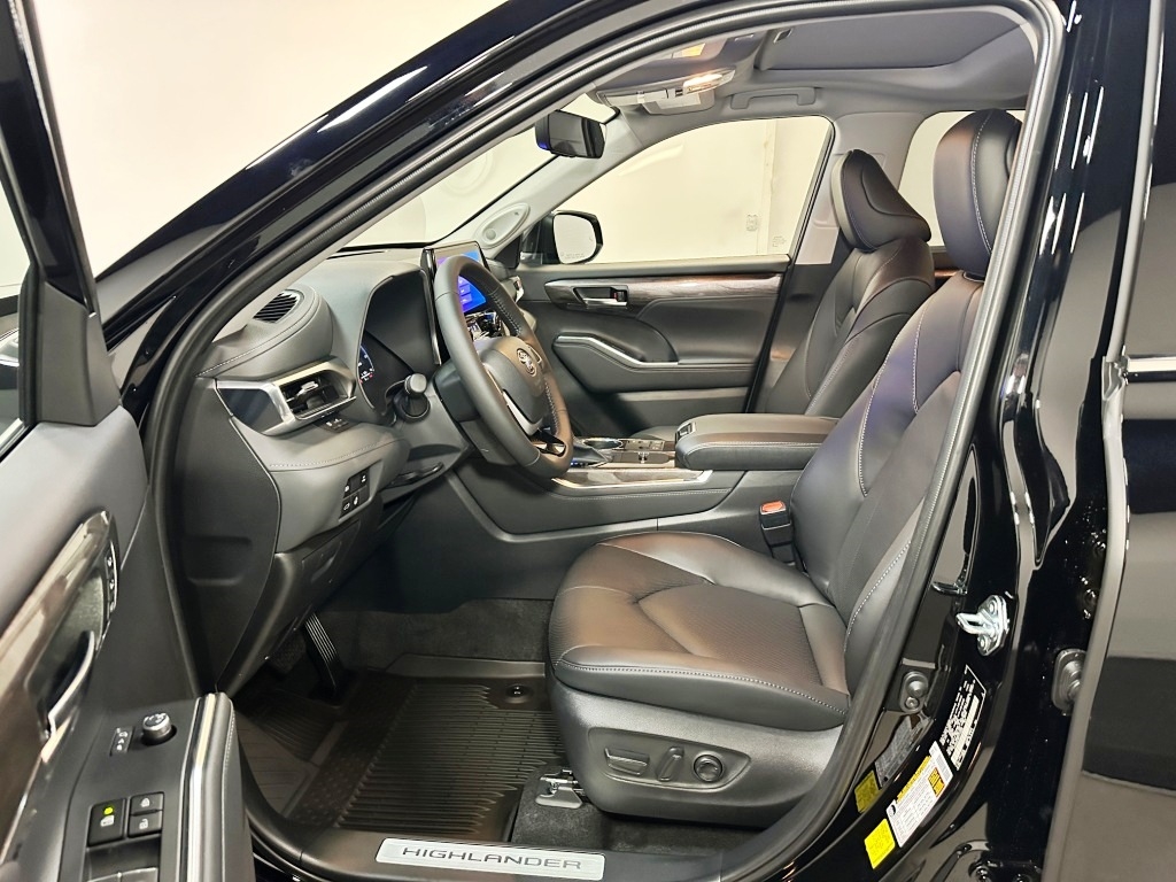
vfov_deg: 56.8
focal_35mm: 24
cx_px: 588
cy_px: 441
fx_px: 815
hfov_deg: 71.6
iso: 1000
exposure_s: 1/40
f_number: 1.78
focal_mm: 6.86
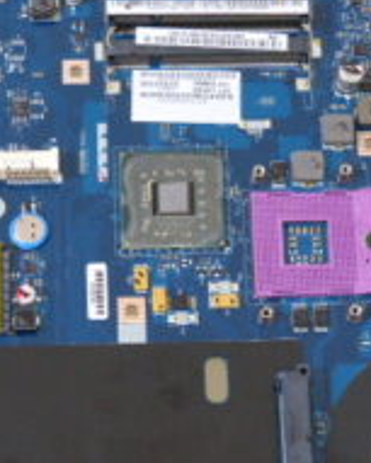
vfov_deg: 18.1
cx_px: 194
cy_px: 301
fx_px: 1454
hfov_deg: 14.5
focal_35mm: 106
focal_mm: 8.3
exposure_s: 1/13
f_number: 3.2
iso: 400
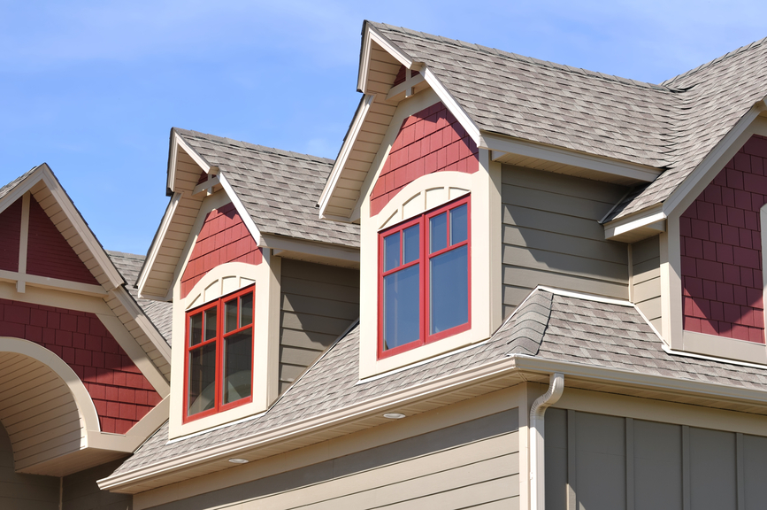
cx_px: 384
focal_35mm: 105
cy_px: 255
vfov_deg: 13.0
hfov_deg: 19.5
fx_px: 2235
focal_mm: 70
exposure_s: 1/250
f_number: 8
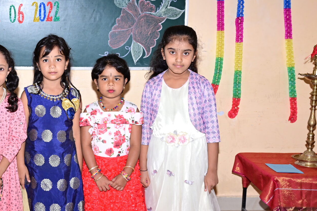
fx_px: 537
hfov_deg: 31.7
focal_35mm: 61
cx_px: 50
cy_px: 121
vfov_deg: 22.3
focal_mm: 30
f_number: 8
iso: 500
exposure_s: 1/100
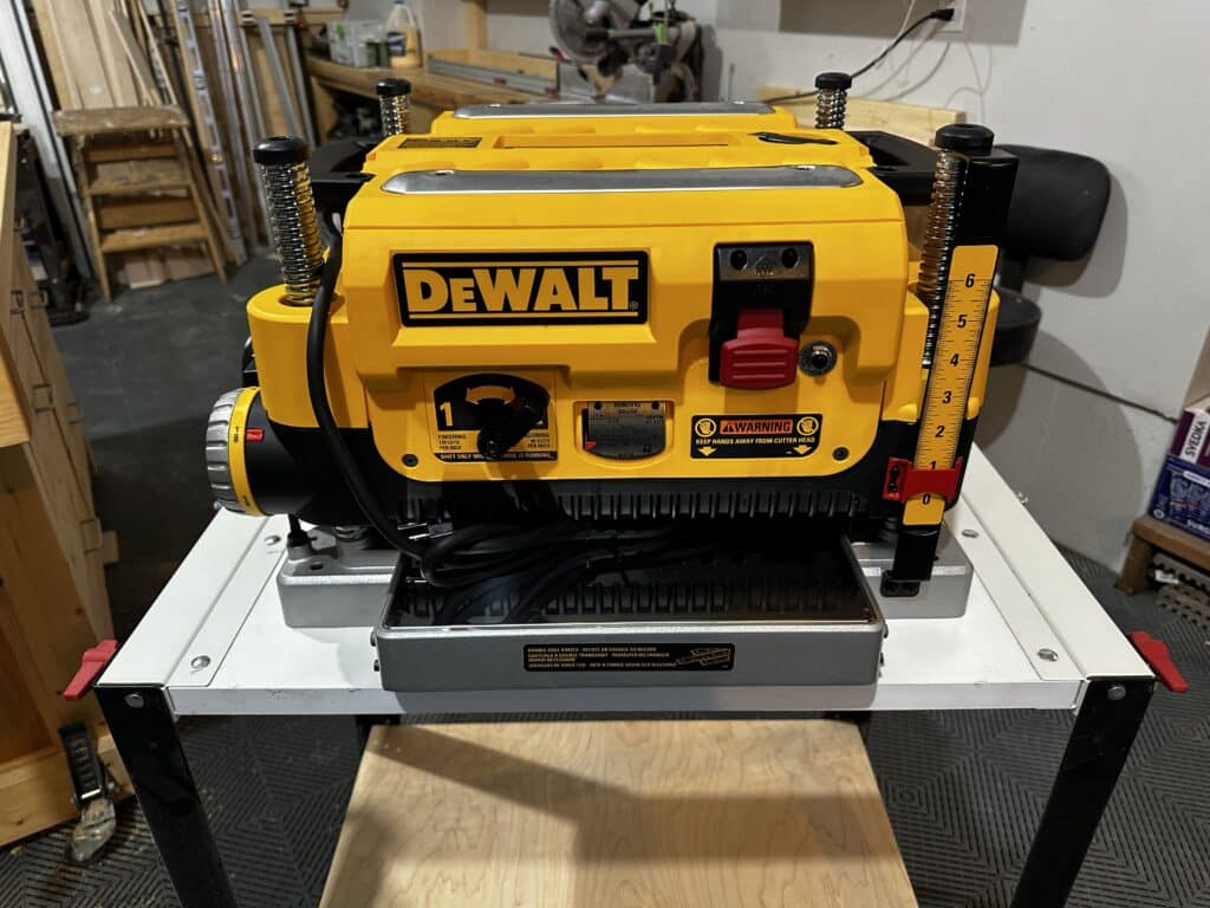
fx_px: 839
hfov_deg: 71.6
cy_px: 454
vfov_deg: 56.8
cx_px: 605
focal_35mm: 24
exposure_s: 1/60
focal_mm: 6.86
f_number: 1.78
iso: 320
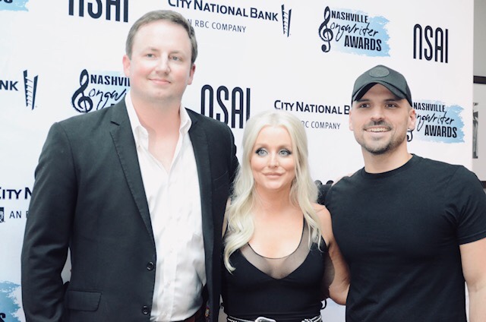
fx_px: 909
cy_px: 161
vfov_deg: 20.1
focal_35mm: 68
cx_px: 243
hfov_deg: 29.9
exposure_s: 1/30
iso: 2800
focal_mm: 45
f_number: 5.3
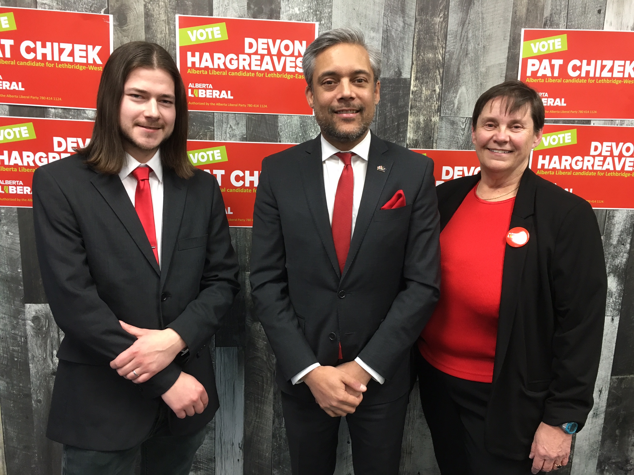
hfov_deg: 61.7
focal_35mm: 29
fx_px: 531
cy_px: 238
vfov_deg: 48.2
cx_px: 317
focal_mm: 4.15
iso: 100
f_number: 2.2
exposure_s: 1/30
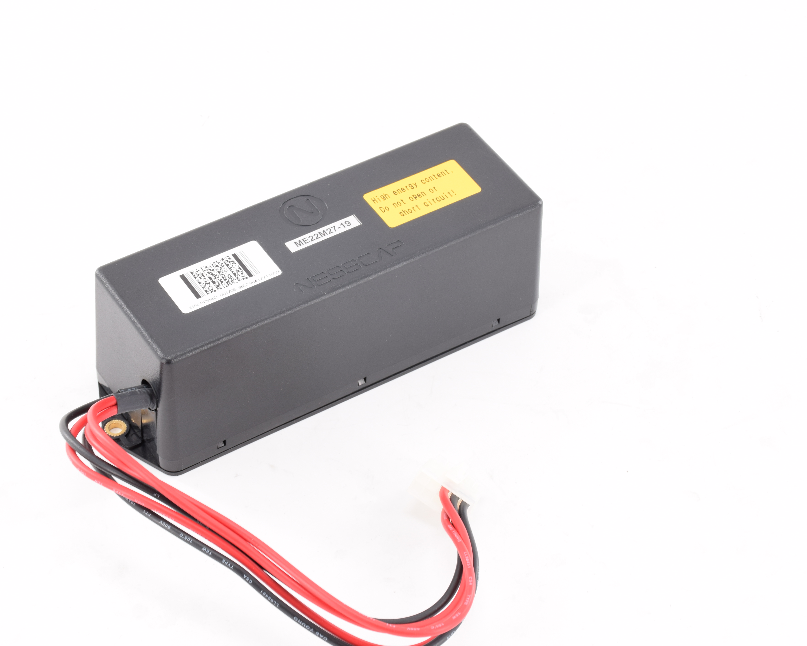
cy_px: 326
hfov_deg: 20.6
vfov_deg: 16.5
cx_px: 334
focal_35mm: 93
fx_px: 2221
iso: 200
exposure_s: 1/15
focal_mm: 52
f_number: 14
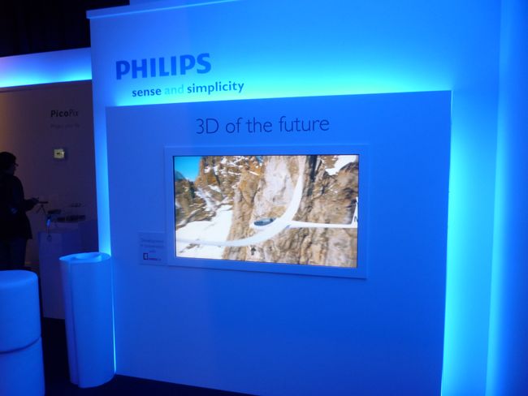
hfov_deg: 61.6
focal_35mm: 29
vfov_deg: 48.3
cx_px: 264
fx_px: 443
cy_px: 198
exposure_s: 1/30
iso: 160
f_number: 3.3
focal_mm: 5.2
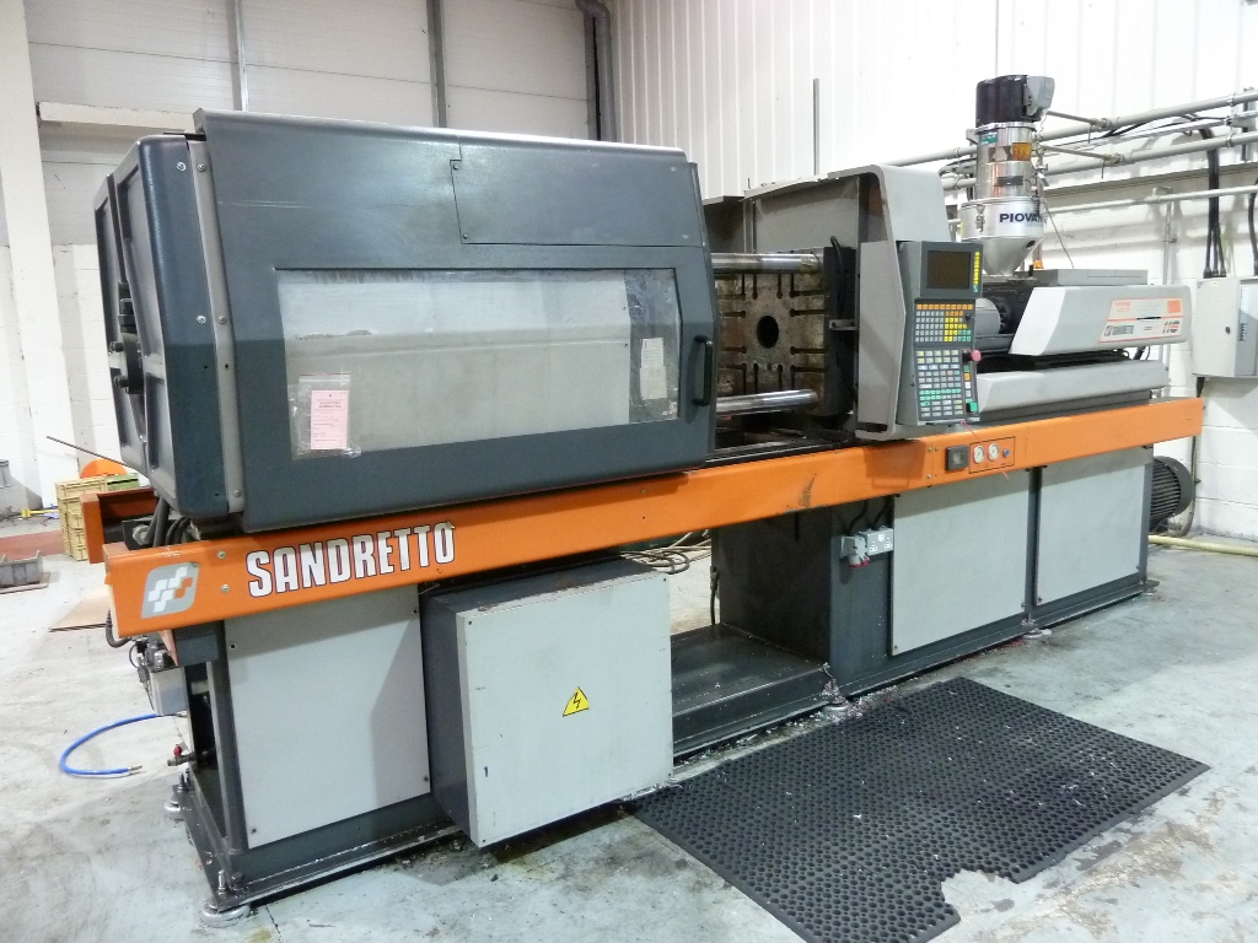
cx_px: 629
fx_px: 909
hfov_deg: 69.4
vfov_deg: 54.9
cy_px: 472
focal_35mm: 25
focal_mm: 4.1
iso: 400
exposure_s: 1/6
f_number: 3.3
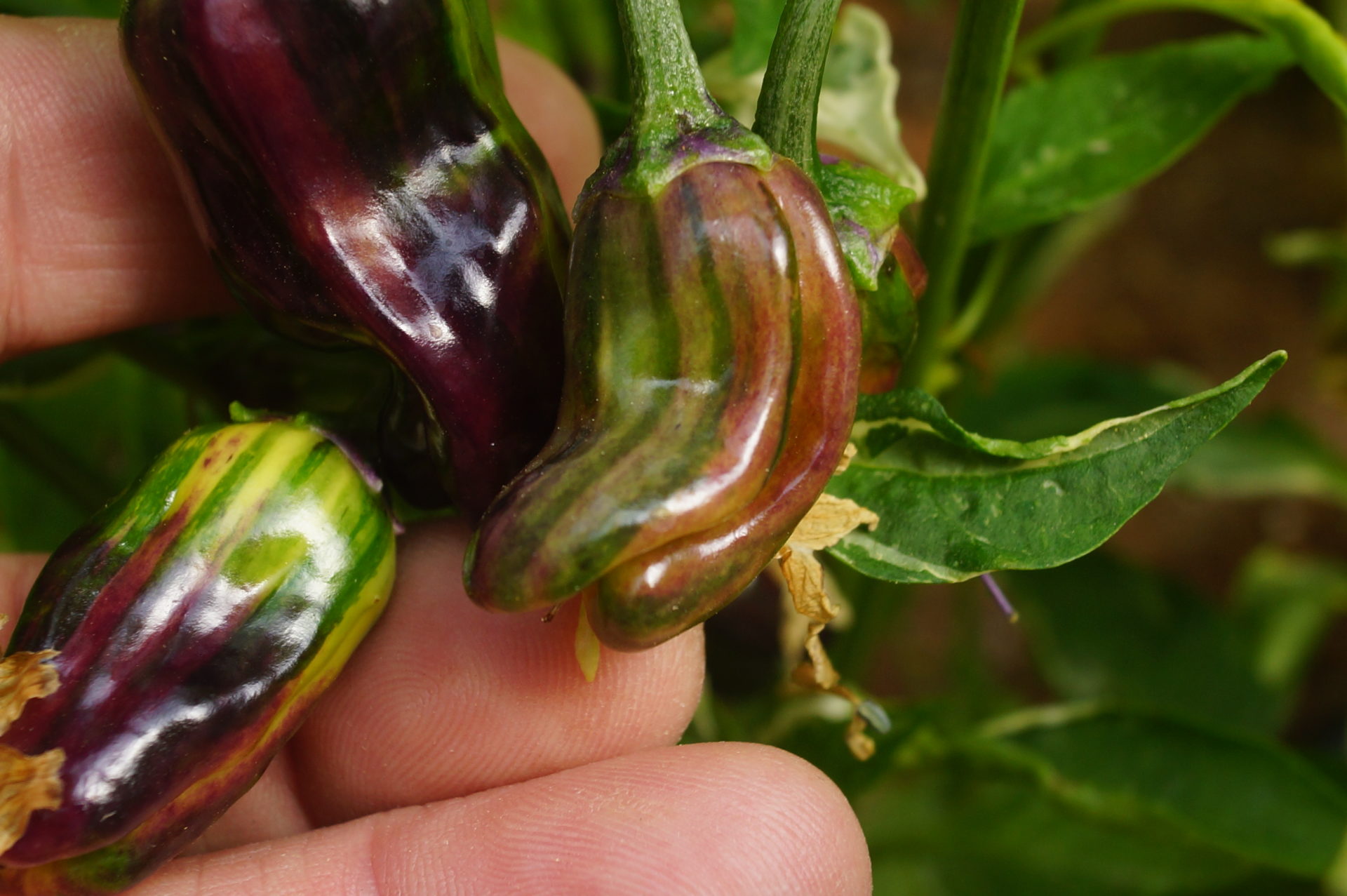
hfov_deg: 30.5
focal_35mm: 66
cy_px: 448
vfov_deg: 20.6
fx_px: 2468
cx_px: 674
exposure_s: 1/100
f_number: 5
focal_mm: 22
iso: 100
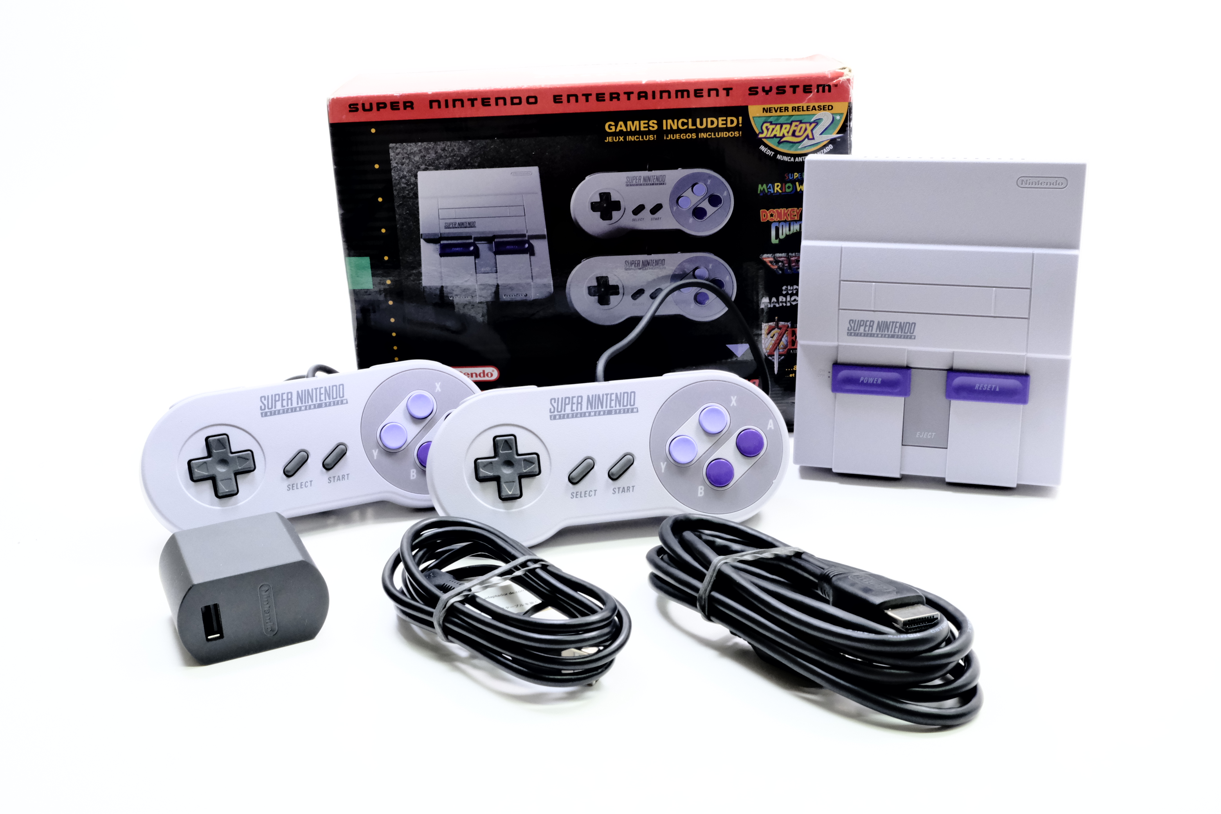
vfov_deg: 37.9
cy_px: 407
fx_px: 1187
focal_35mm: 35
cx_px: 610
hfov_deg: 54.4
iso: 3200
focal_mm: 23.3
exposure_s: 1/13
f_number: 16
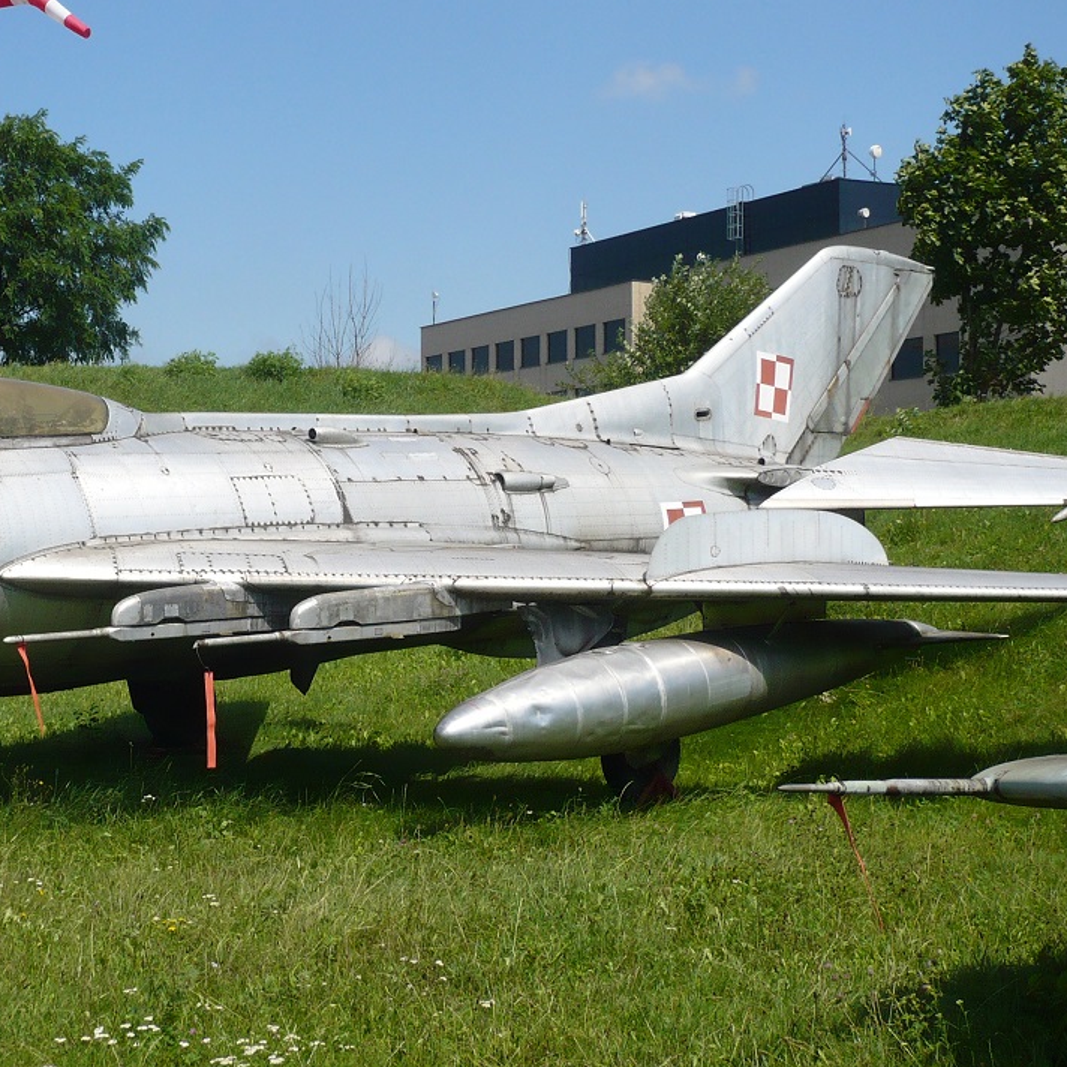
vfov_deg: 25.7
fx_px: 2337
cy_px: 483
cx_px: 241
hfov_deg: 25.4
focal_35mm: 67
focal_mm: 7.5
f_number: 9
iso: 100
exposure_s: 1/250
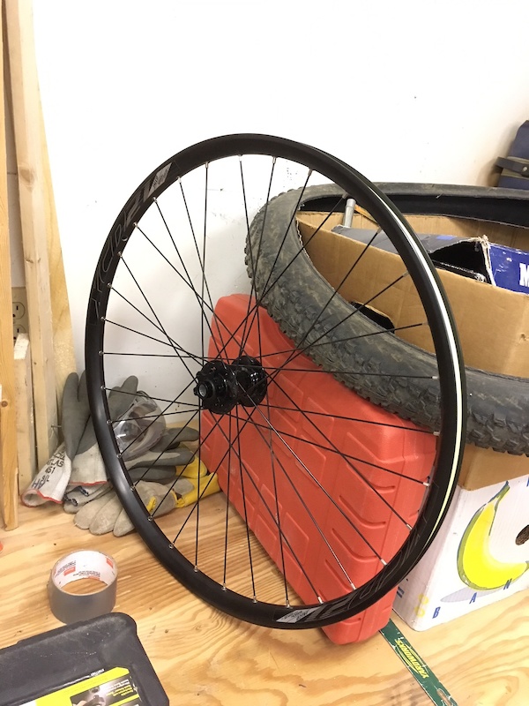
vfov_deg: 61.7
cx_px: 264
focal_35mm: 29
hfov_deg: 48.2
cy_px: 353
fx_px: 591
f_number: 2.2
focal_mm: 4.15
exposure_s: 1/20
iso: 200
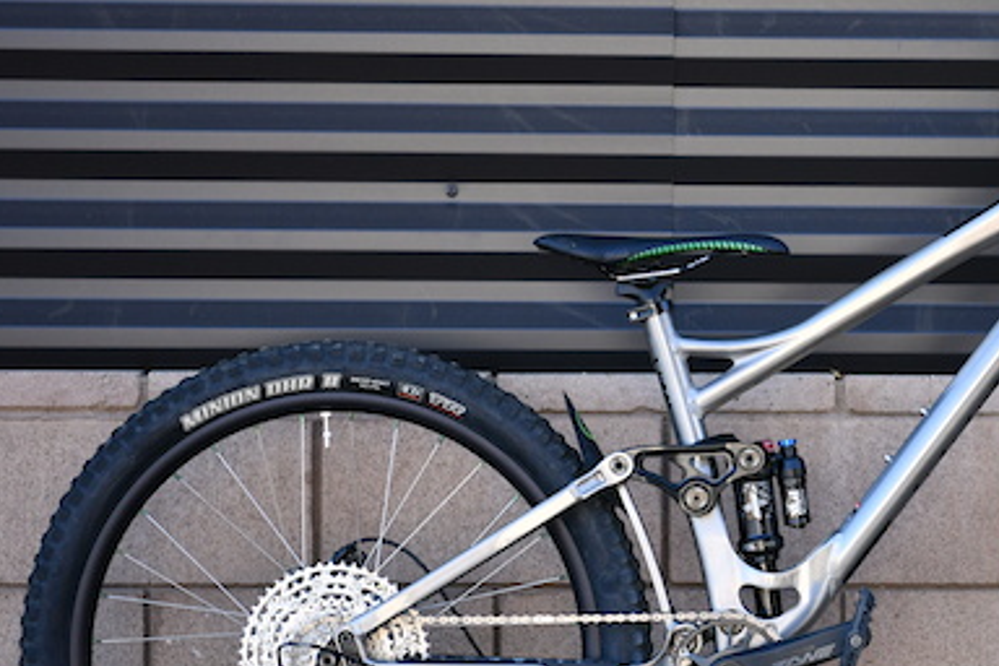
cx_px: 898
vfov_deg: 9.4
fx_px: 4051
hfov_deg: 13.9
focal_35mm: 146
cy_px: 483
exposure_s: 1/2500
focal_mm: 70
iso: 1000
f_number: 2.8
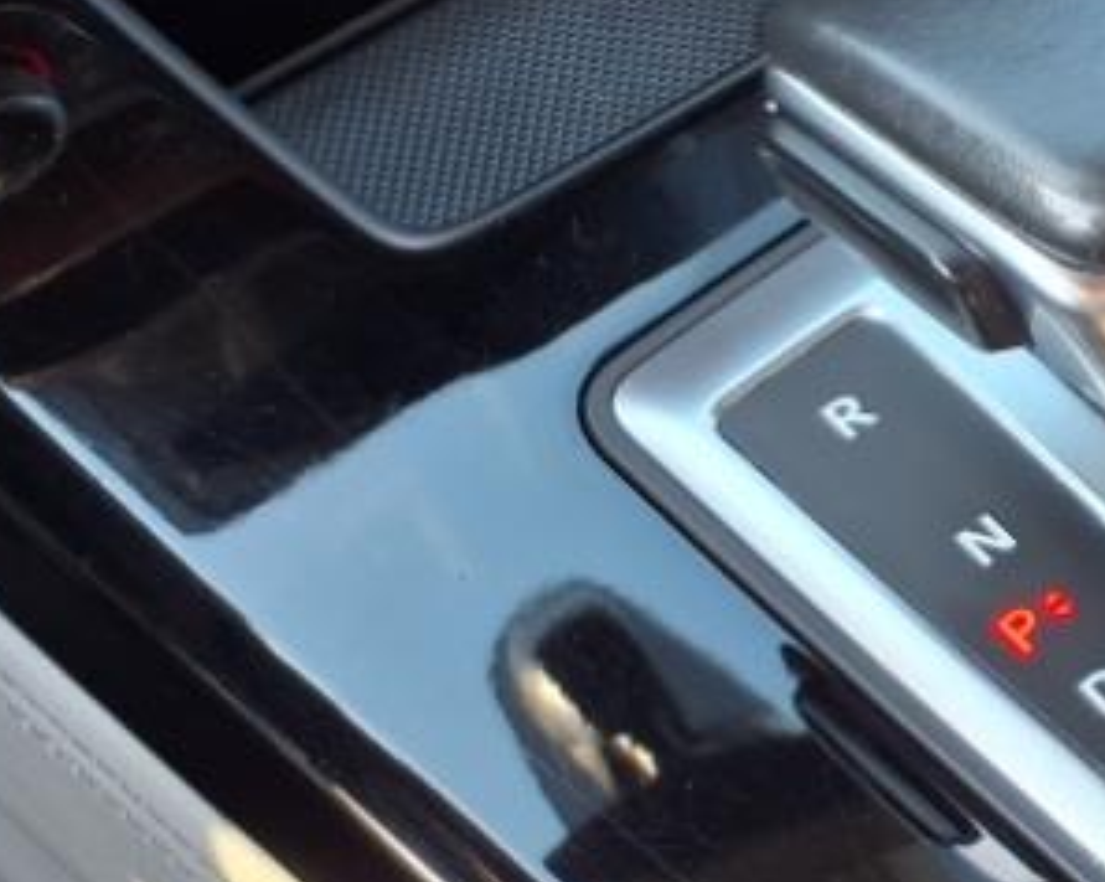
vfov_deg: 16.9
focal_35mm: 91
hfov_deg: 20.6
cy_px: 491
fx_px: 2973
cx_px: 1019
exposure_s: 1/120
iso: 64
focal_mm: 3.58
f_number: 1.9
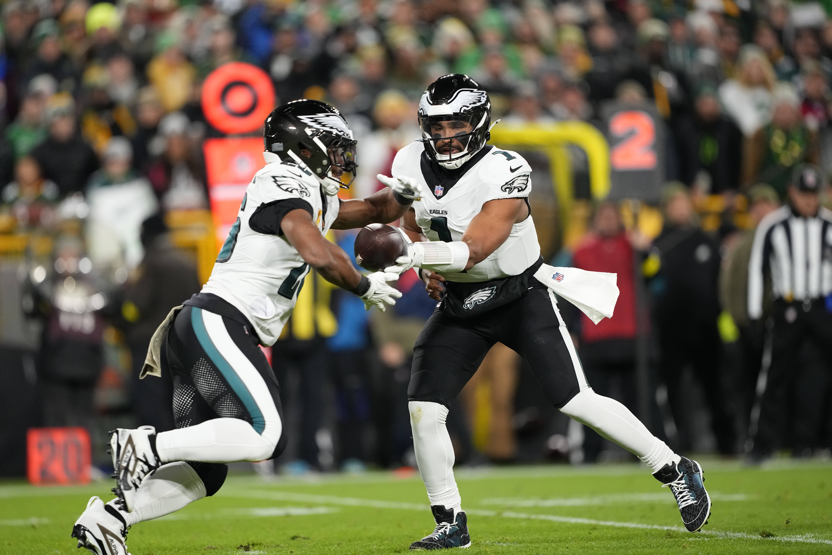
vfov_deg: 3.4
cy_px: 278
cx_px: 416
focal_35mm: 400
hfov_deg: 5.2
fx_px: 9244
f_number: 2.8
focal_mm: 400
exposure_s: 1/2000
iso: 3200
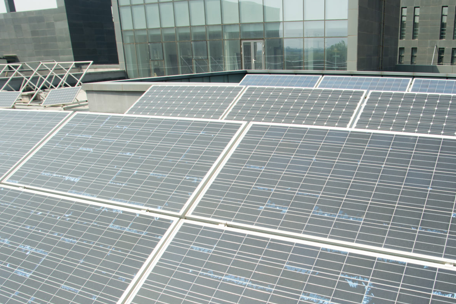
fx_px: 418
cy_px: 232
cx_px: 302
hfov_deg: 56.1
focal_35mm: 33
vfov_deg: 38.8
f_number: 11
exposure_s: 1/125
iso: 100
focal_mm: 19
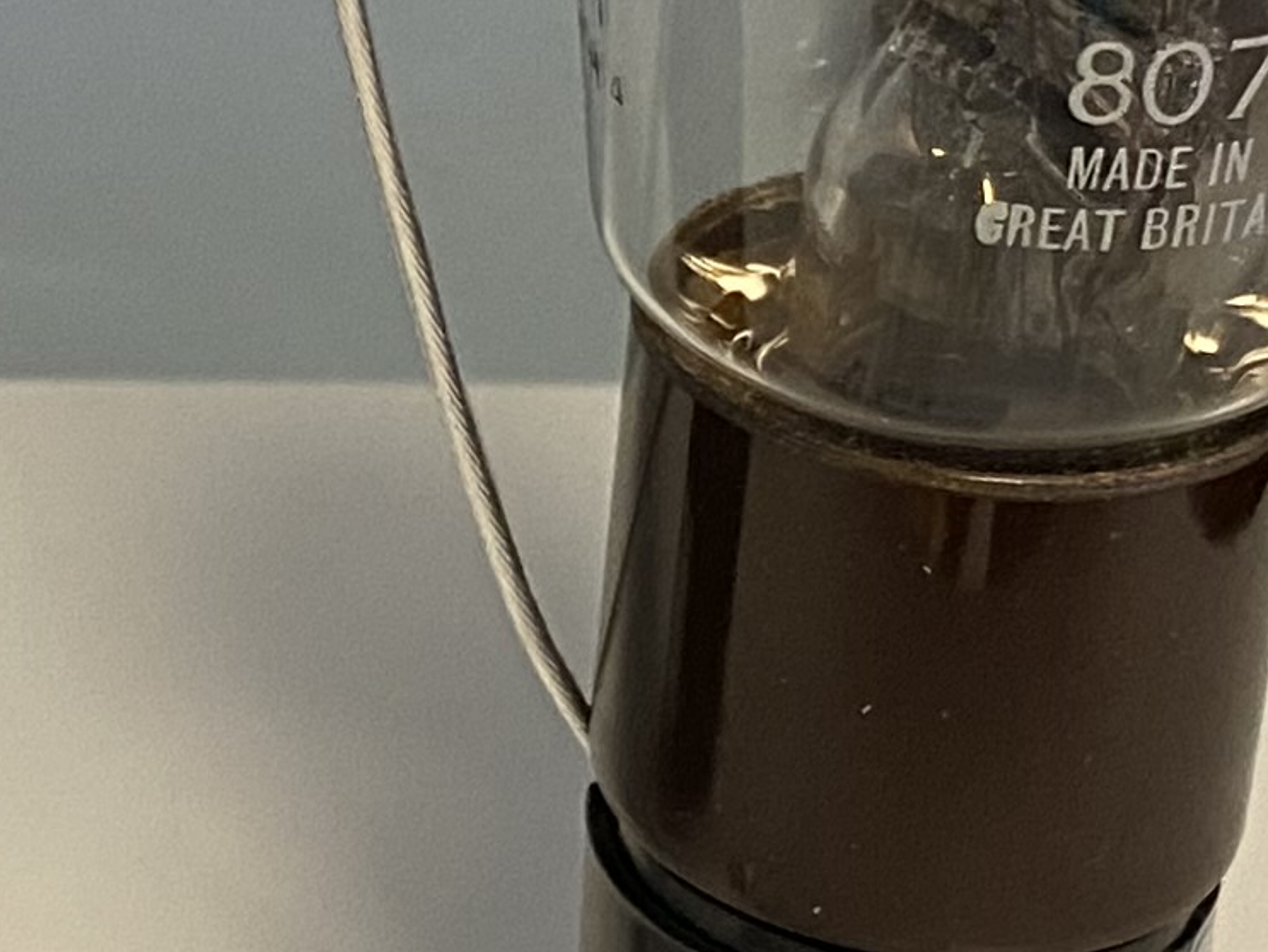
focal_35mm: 141
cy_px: 201
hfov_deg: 13.9
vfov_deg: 10.5
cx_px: 222
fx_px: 5167
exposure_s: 1/50
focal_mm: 4.25
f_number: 1.8
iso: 320
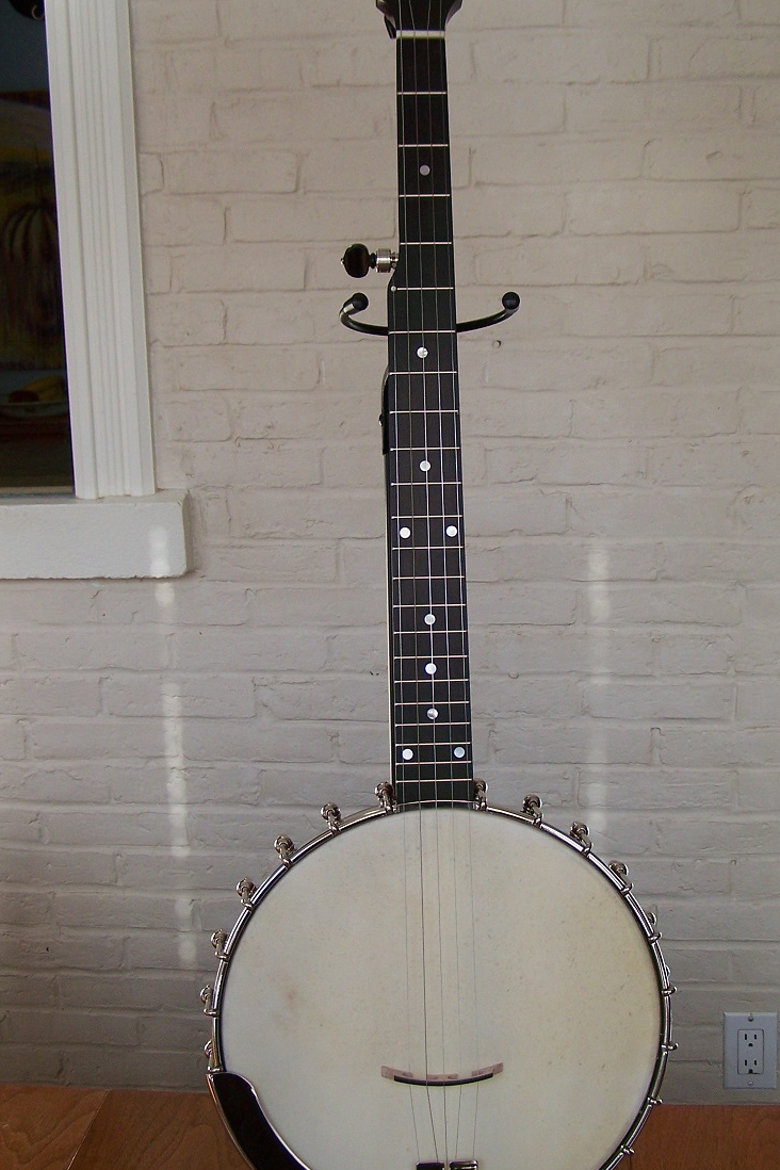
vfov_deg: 38.9
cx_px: 467
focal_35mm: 51
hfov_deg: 26.4
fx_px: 1657
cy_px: 553
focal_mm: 6.3
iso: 80
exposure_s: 1/250
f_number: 2.8
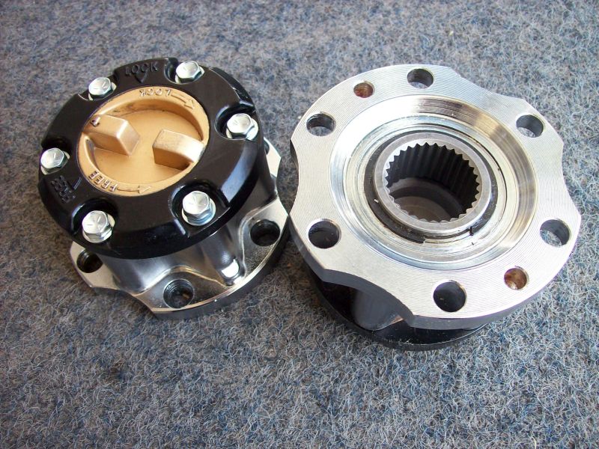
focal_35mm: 36
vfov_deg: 39.7
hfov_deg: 51.4
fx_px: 623
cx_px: 300
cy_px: 224
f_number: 2.7
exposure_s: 1/51.1
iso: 80
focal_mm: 6
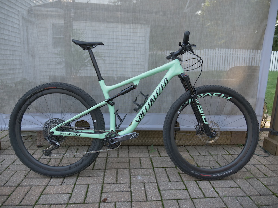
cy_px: 104
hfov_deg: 71.6
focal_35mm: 24
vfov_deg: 56.8
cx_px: 139
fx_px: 193
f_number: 2.8
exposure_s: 1/320
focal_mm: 12
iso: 400
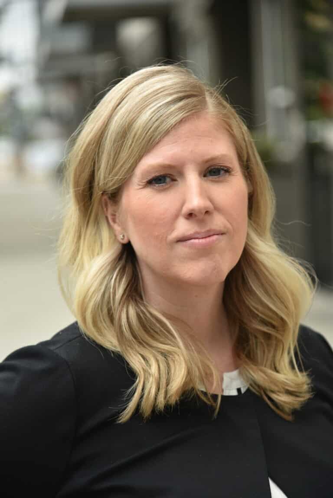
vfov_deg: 17.1
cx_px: 166
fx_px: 1663
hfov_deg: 11.4
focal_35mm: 120
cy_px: 249
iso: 160
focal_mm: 120
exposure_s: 1/250
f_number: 4
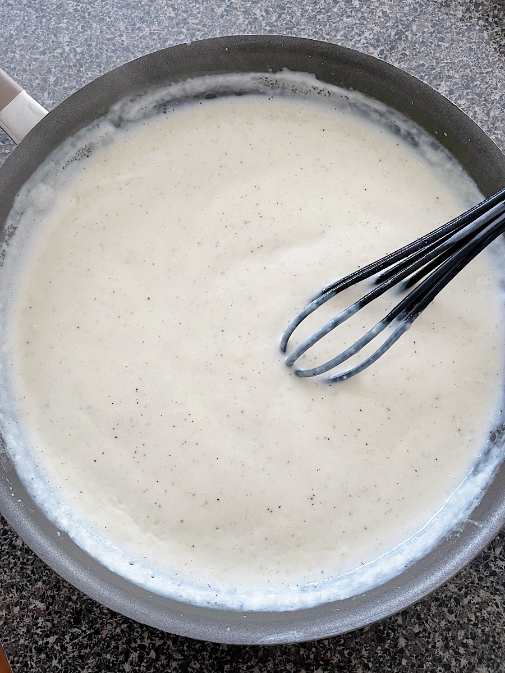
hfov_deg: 54.9
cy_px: 336
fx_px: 486
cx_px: 252
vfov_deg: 69.4
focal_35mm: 25
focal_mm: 5.1
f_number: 1.6
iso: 125
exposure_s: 1/69
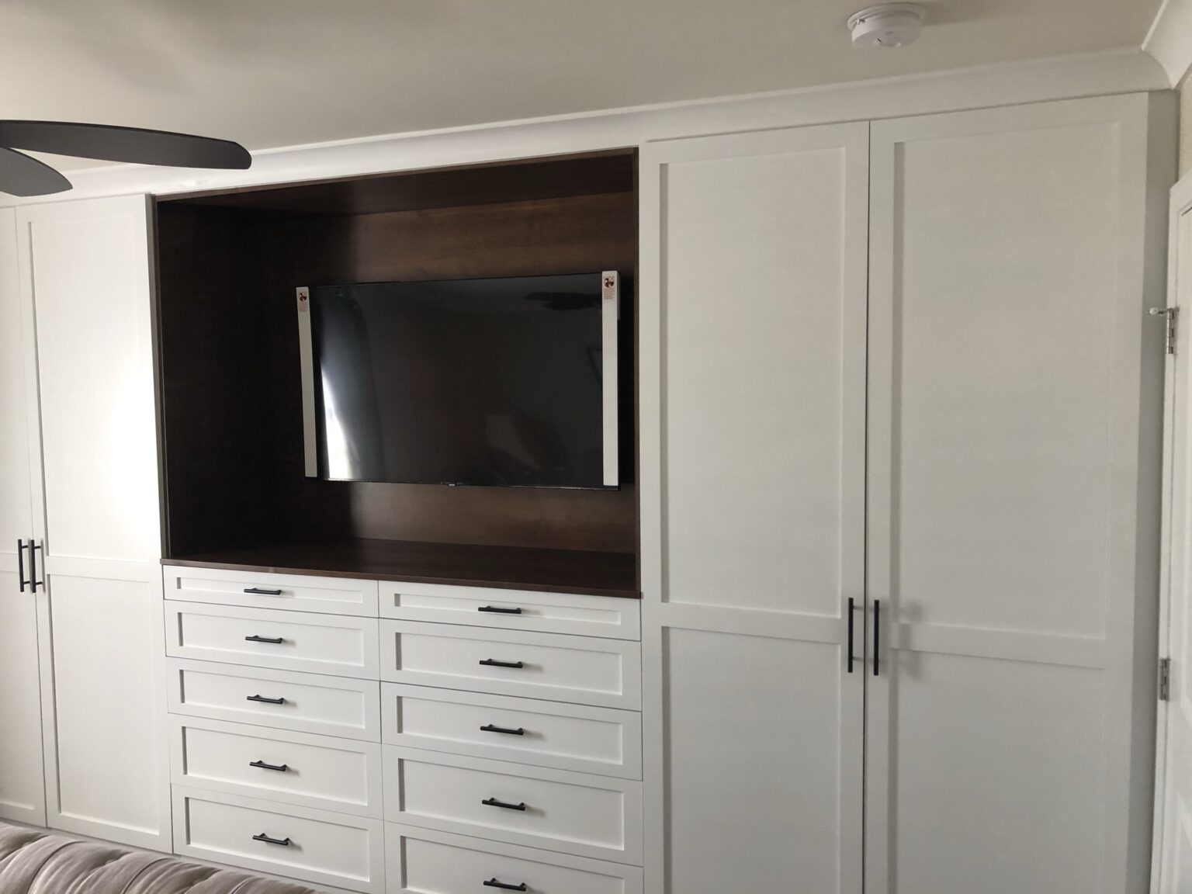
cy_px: 447
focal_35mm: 28
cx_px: 596
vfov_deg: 49.7
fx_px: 964
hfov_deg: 63.4
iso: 32
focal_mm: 3.99
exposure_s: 1/30
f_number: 1.8
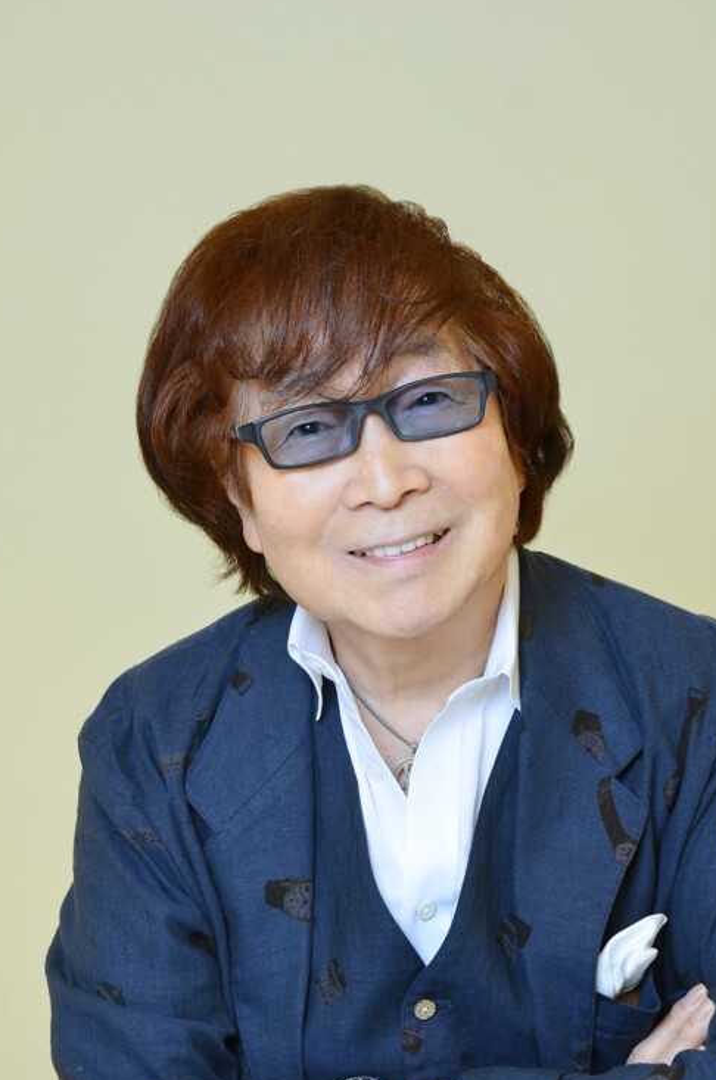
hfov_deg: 12.4
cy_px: 628
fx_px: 3294
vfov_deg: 18.6
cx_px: 377
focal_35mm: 110
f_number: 6.3
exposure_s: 1/50
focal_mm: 56
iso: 200
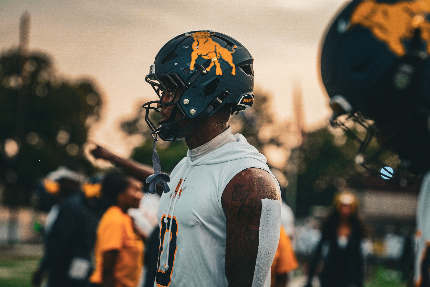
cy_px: 144
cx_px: 215
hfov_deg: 13.7
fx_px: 1793
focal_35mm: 150
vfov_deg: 9.2
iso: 1000
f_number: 4
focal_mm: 150
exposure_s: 1/160
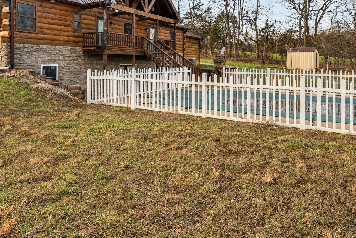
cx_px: 177
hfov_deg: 67.4
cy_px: 59
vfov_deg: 46.3
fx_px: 267
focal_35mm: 27
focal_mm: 17
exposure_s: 1/200
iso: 100
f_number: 7.1
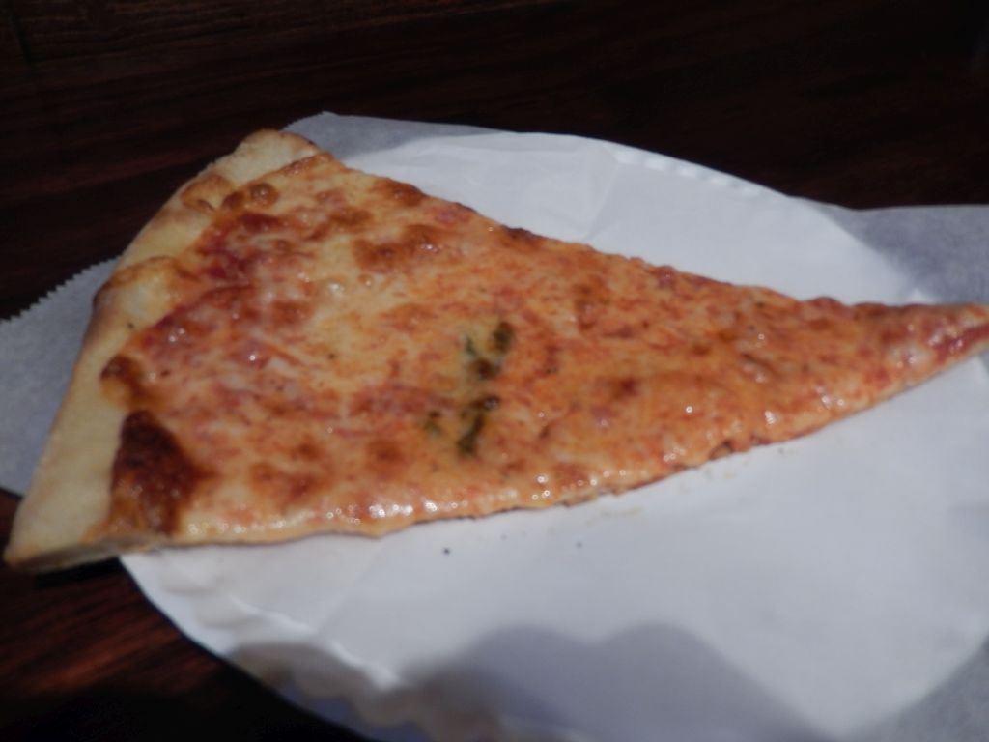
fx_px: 714
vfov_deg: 54.9
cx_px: 494
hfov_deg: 69.4
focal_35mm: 25
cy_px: 371
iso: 125
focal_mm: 4.5
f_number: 3.4
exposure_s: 1/40
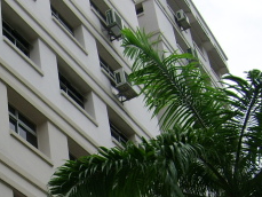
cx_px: -2
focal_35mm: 84
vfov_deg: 17.0
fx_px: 636
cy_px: 218
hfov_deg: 22.4
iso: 50
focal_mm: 5.95
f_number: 5.8
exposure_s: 1/594
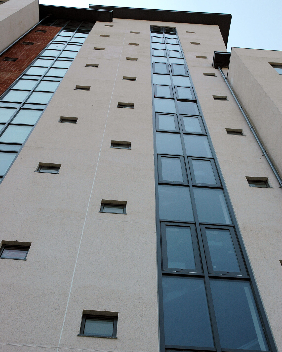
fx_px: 517
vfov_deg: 37.5
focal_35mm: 50
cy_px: 211
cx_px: 140
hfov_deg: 30.5
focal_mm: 29
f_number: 9
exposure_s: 1/320
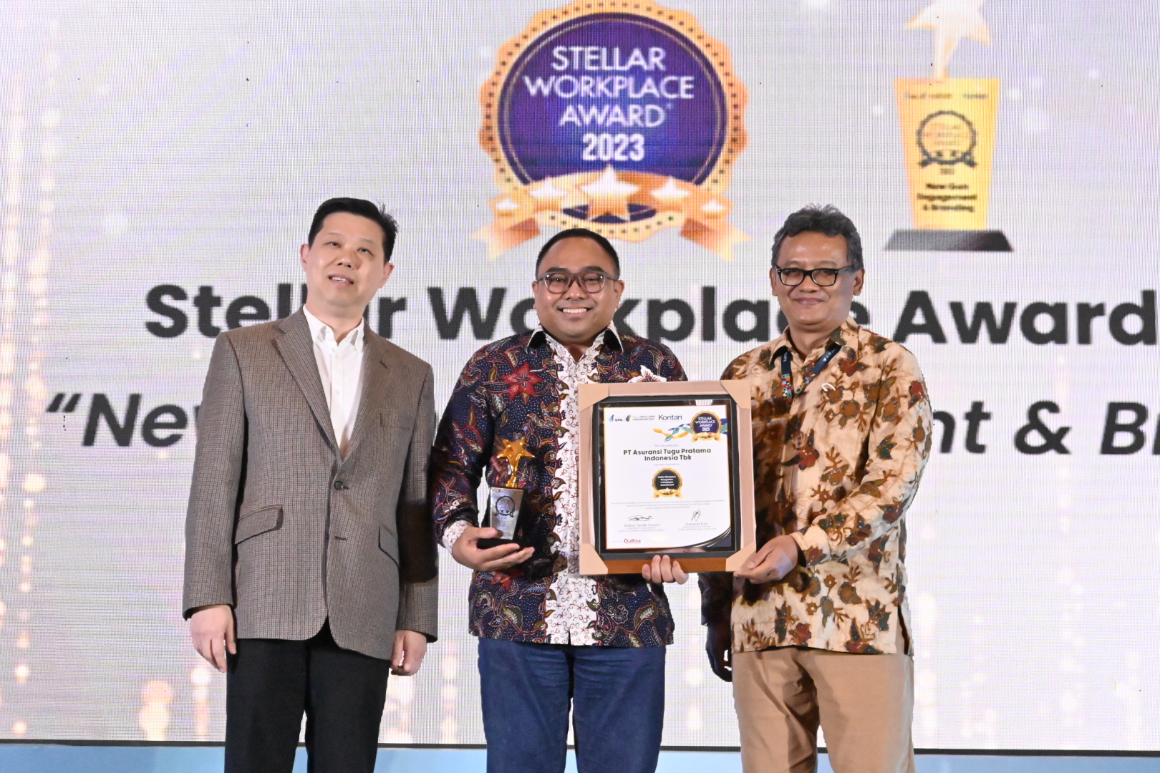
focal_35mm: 63
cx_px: 580
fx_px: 2030
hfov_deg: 31.9
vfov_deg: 21.6
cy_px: 386
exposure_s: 1/1250
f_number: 5.6
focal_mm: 42
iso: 12800
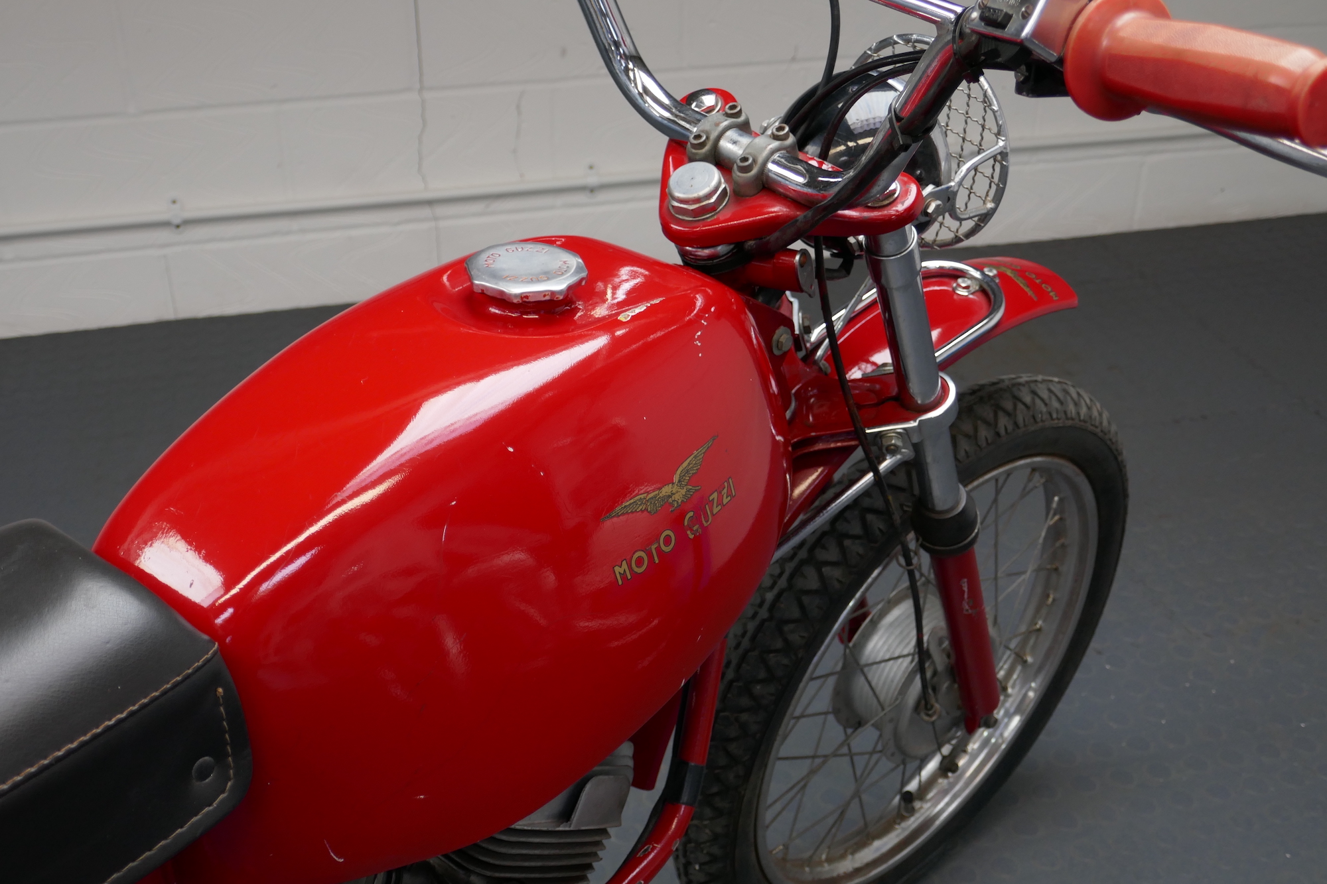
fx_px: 1511
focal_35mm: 41
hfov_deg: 47.4
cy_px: 442
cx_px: 664
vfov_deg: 32.6
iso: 320
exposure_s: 1/80
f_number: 3.8
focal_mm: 14.9
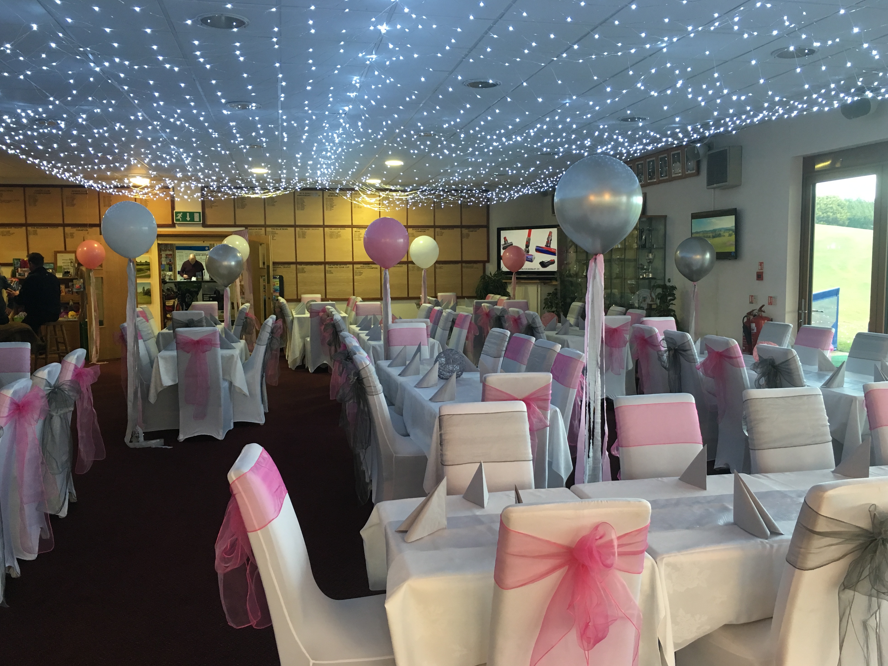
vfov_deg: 46.8
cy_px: 333
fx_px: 770
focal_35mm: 30
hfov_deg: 60.0
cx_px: 457
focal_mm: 4.15
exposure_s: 1/33
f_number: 2.2
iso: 125
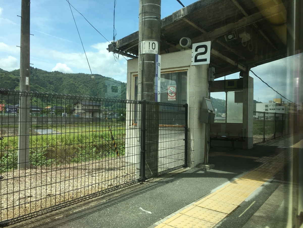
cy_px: 114
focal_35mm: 29
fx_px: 254
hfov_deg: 61.7
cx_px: 152
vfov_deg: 48.2
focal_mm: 4.15
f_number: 2.2
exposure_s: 1/818
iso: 25
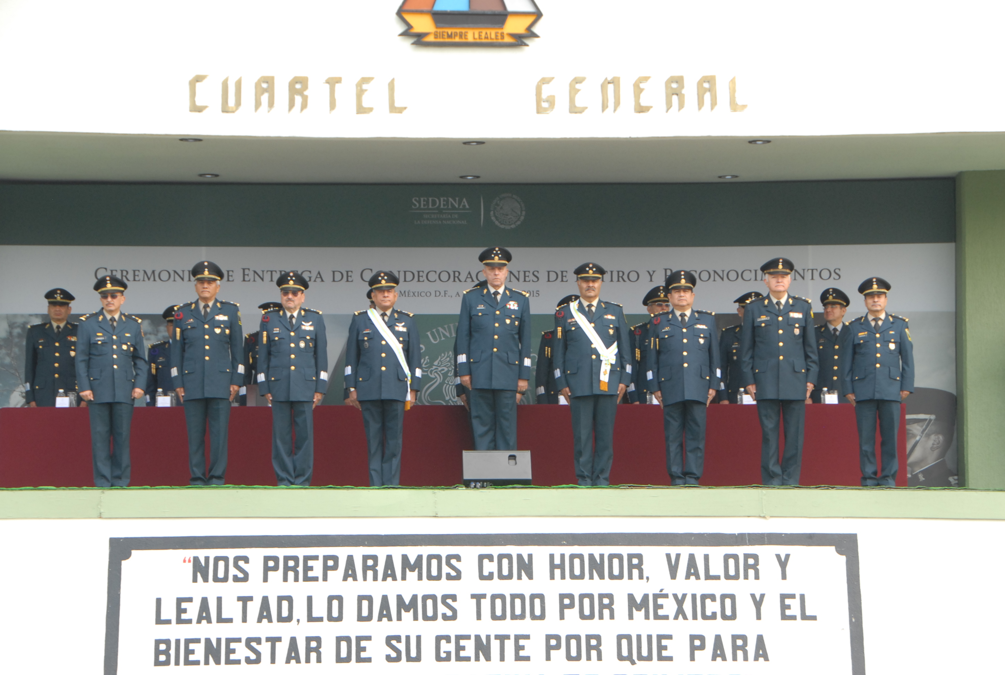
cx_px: 502
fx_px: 2937
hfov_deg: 19.4
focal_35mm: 105
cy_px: 338
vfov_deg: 13.1
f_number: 5.6
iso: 400
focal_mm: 70
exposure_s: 1/125
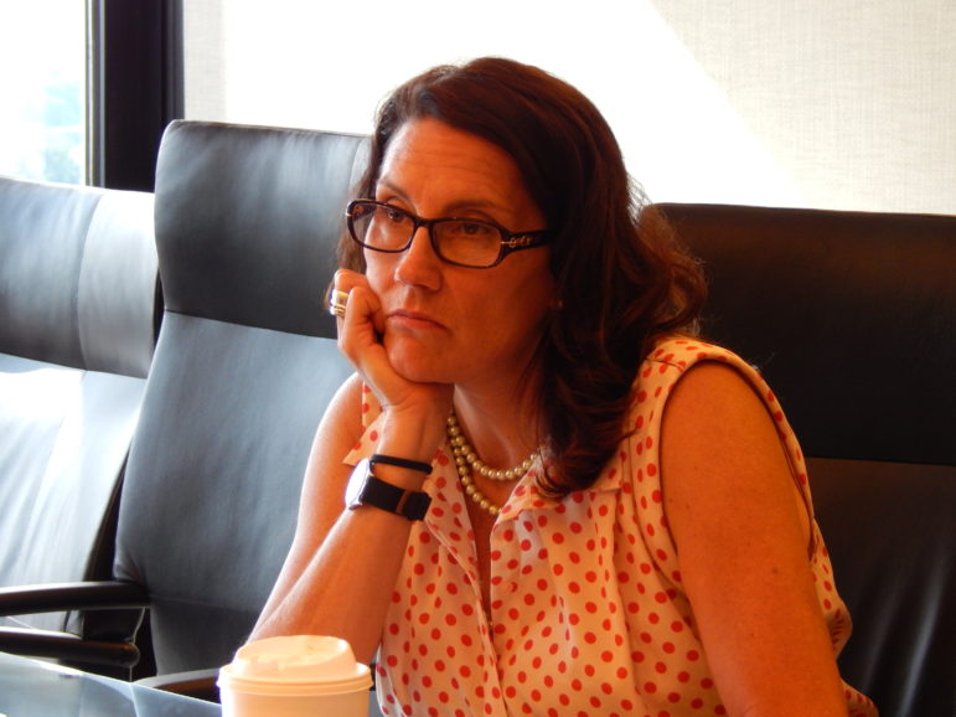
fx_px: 4473
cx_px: 478
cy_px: 358
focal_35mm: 162
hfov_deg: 12.2
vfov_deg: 9.2
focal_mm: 28.7
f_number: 5.1
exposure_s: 1/25
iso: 400
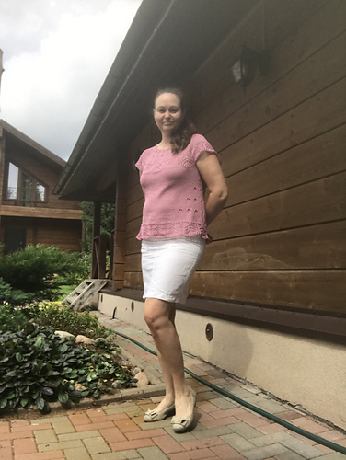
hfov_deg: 44.2
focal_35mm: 32
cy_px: 230
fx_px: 426
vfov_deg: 56.8
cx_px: 173
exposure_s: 1/557
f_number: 2.2
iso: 25
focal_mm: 2.87
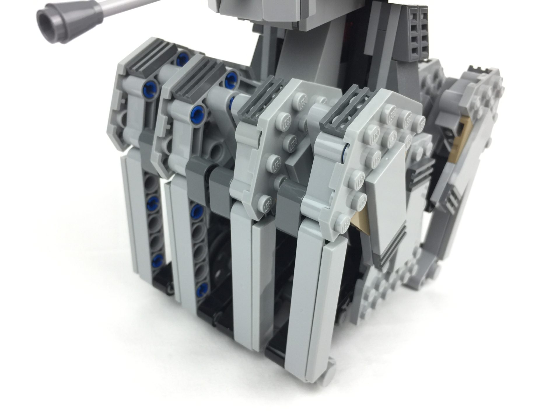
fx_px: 469
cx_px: 280
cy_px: 210
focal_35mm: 29
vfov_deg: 48.2
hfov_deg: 61.7
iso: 32
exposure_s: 1/30
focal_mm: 4.15
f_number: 2.2
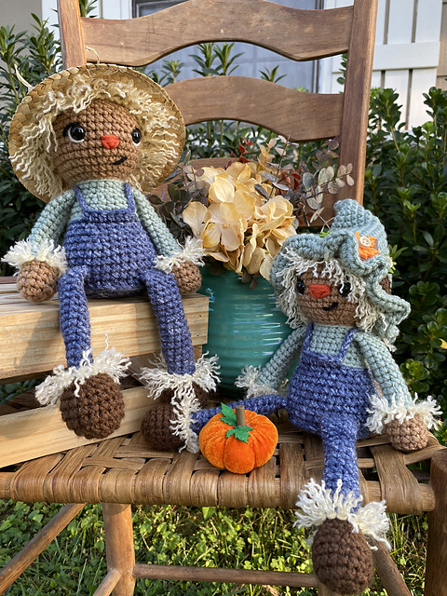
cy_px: 298
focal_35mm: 26
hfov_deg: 53.1
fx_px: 448
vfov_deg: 67.3
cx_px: 224
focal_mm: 4.25
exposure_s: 1/131
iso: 32
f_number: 1.8
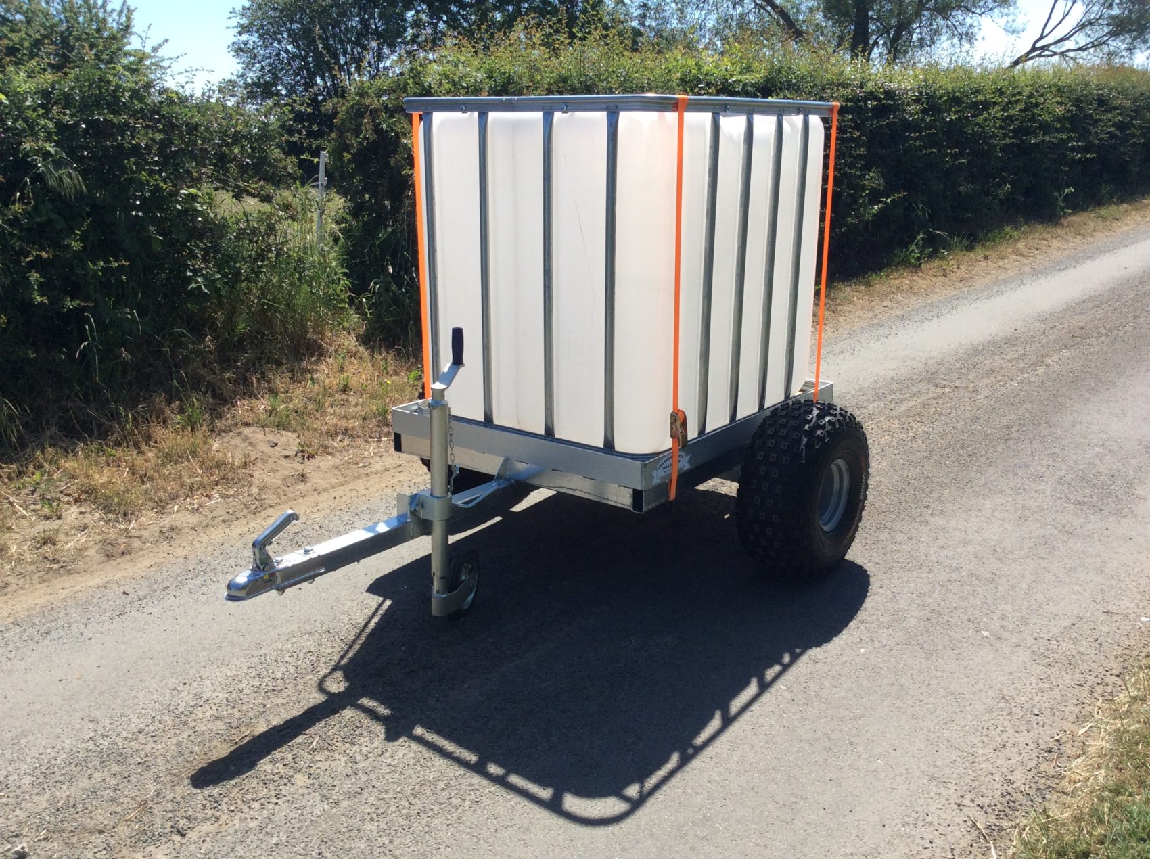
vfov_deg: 44.1
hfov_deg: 56.9
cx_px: 575
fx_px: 1062
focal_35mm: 32
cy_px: 430
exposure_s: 1/1121
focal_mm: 3.3
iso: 32
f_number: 2.4
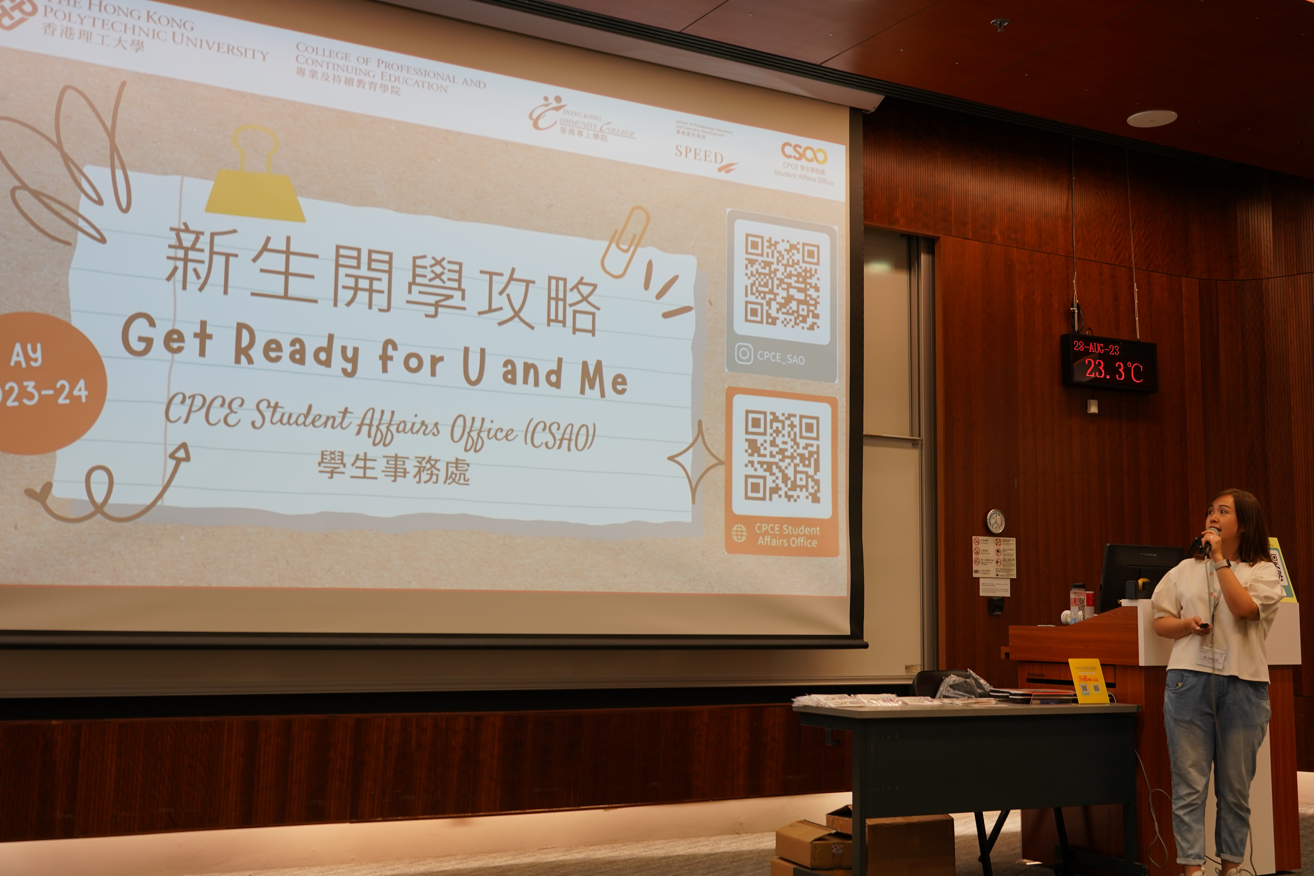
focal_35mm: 38
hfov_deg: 50.7
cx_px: 657
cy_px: 438
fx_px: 1387
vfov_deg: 35.1
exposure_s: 1/60
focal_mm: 38
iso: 200
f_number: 4
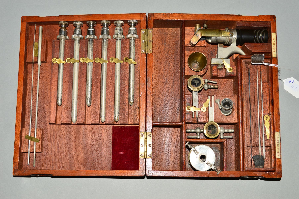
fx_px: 423
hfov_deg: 38.9
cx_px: 150
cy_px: 100
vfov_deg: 26.4
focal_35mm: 51
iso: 100
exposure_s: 1/60
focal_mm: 34
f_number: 7.1
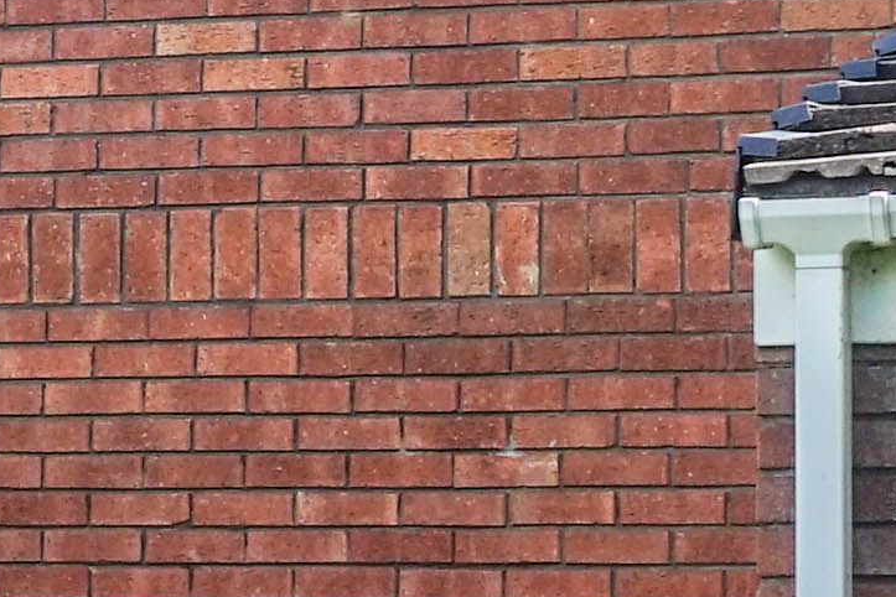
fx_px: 4505
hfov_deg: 11.3
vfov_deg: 7.5
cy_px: 656
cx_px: 19
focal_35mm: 181
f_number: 8
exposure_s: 1/80
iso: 100
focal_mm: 16
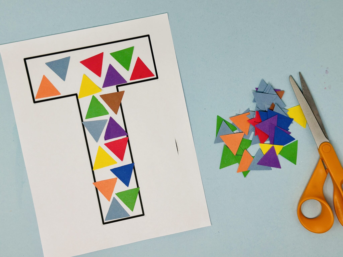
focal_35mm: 48
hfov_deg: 39.7
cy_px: 128
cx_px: 172
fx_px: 476
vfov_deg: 30.3
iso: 80
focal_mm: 6.86
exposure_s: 1/524
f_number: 1.78
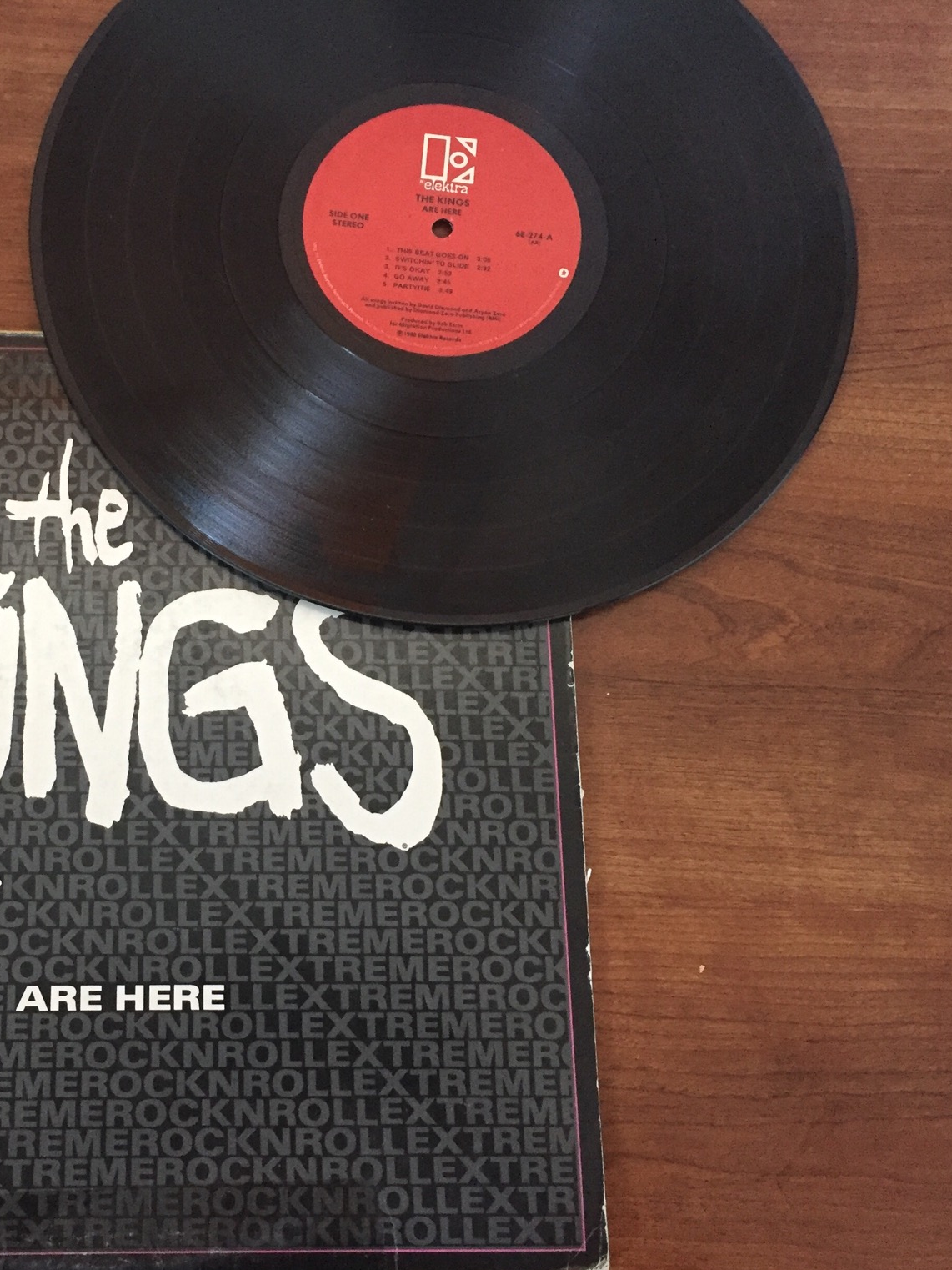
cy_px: 639
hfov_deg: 35.9
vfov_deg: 47.9
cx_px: 221
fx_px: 1430
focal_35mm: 39
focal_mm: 4.15
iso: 250
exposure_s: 1/15
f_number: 2.2
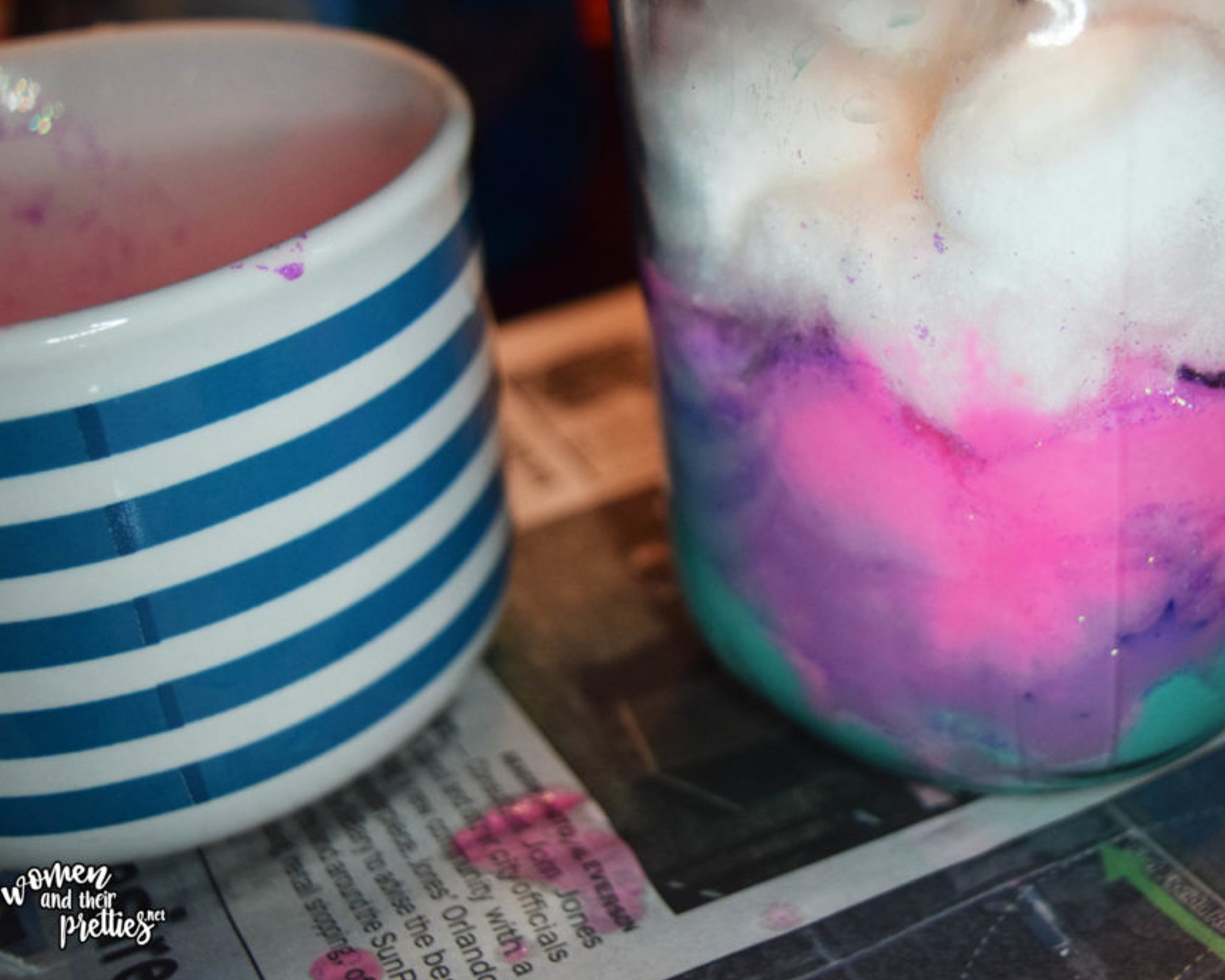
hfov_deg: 33.8
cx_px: 826
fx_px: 1994
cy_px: 413
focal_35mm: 55
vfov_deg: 27.6
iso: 1100
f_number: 4.2
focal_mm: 28
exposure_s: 1/500
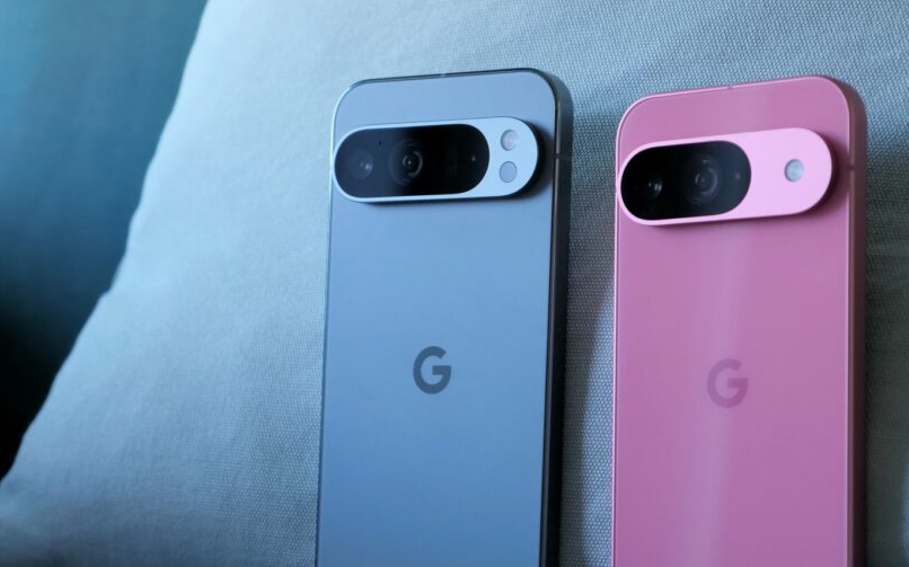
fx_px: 2897
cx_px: 588
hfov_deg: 17.8
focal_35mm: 117
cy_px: 382
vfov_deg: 11.2
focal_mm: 35
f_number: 2.8
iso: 800
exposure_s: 1/100
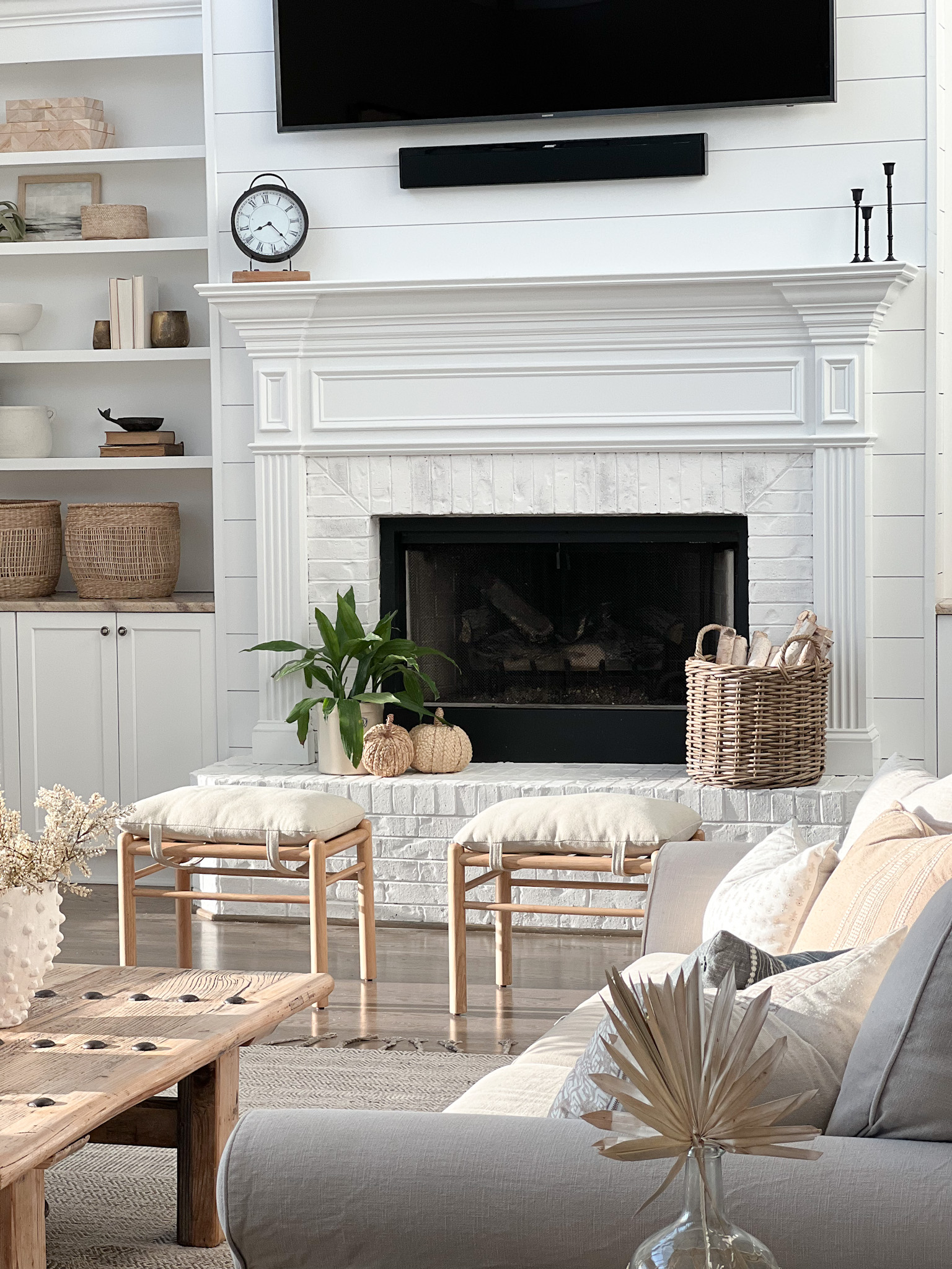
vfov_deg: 25.3
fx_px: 2824
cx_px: 476
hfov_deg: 19.1
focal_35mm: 77
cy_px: 634
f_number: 2.8
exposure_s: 1/120
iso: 64
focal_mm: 9
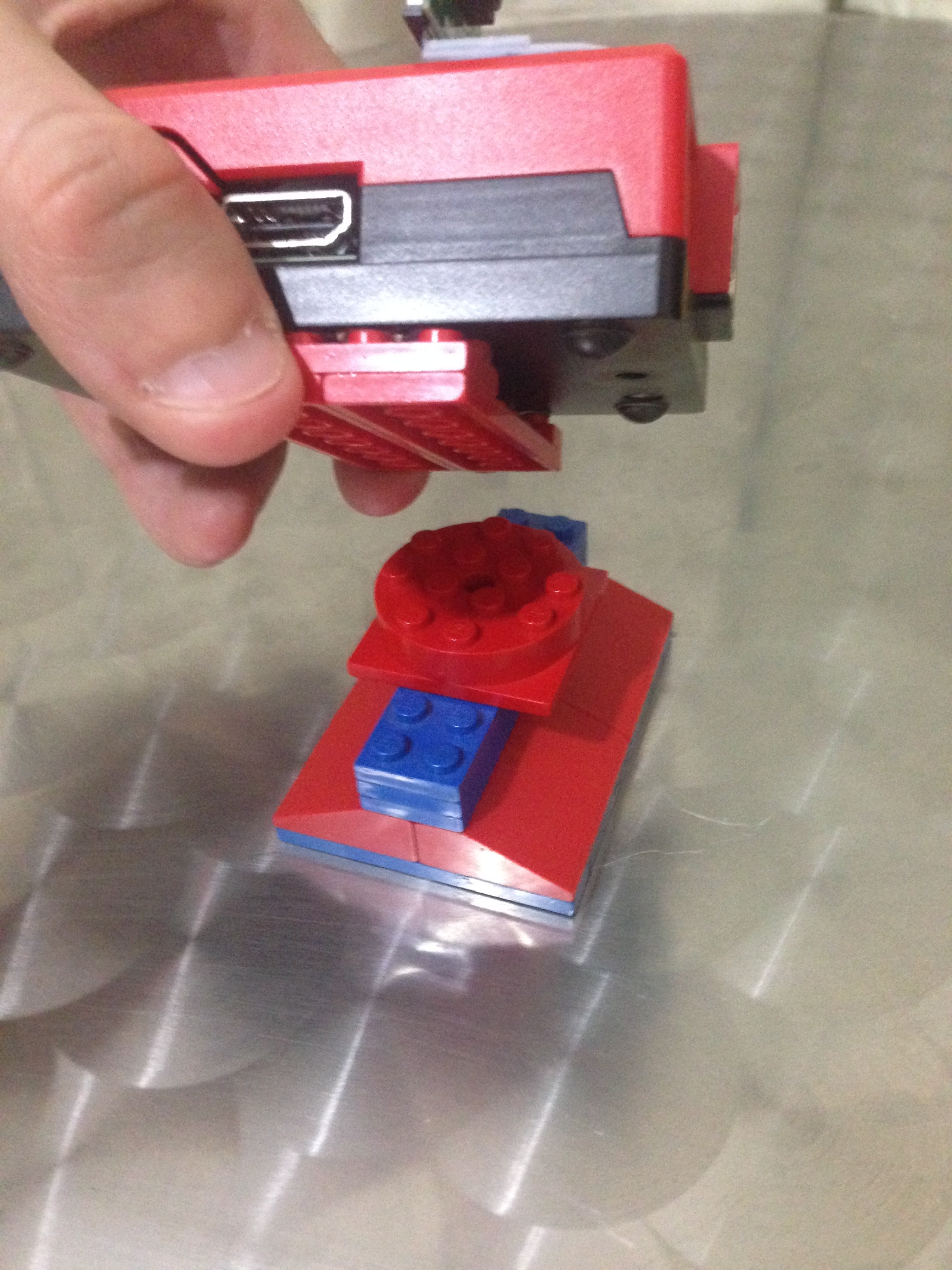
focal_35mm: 33
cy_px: 635
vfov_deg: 55.4
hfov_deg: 42.9
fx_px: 1210
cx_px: 476
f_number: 2.4
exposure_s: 1/15
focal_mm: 4.12
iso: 500
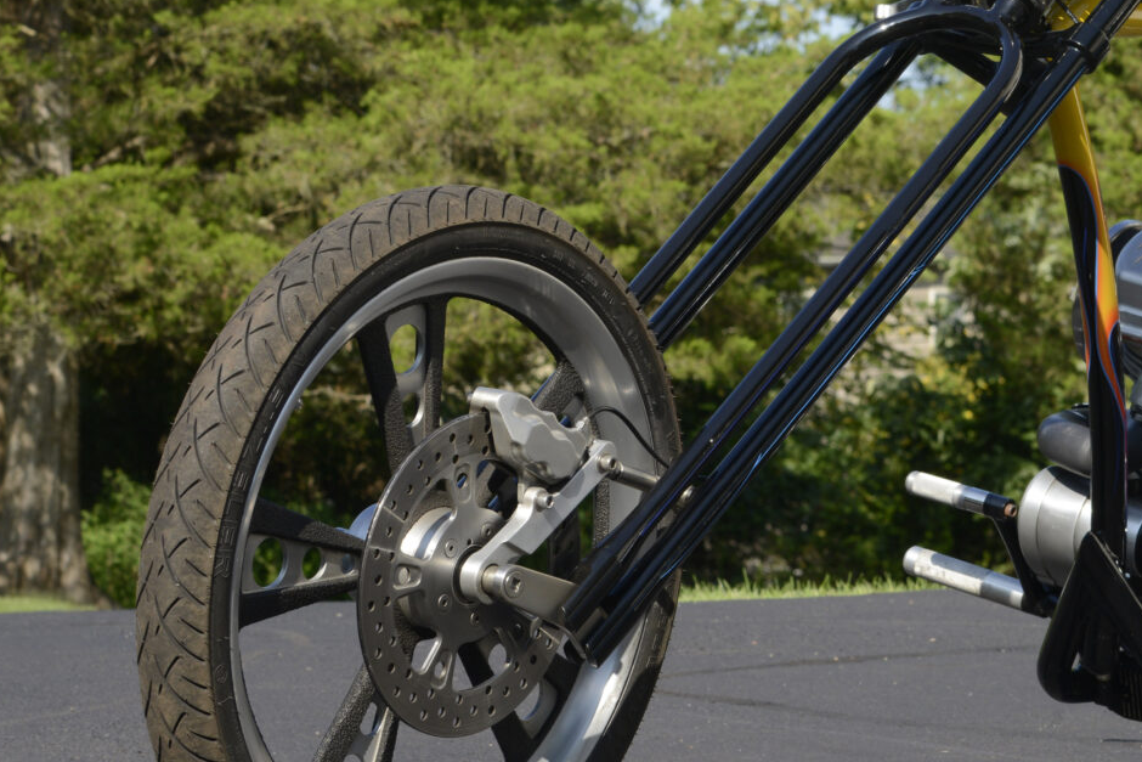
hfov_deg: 9.9
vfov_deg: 6.6
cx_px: 1062
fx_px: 6567
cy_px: 280
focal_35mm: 207
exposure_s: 1/125
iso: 250
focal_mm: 95
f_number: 13
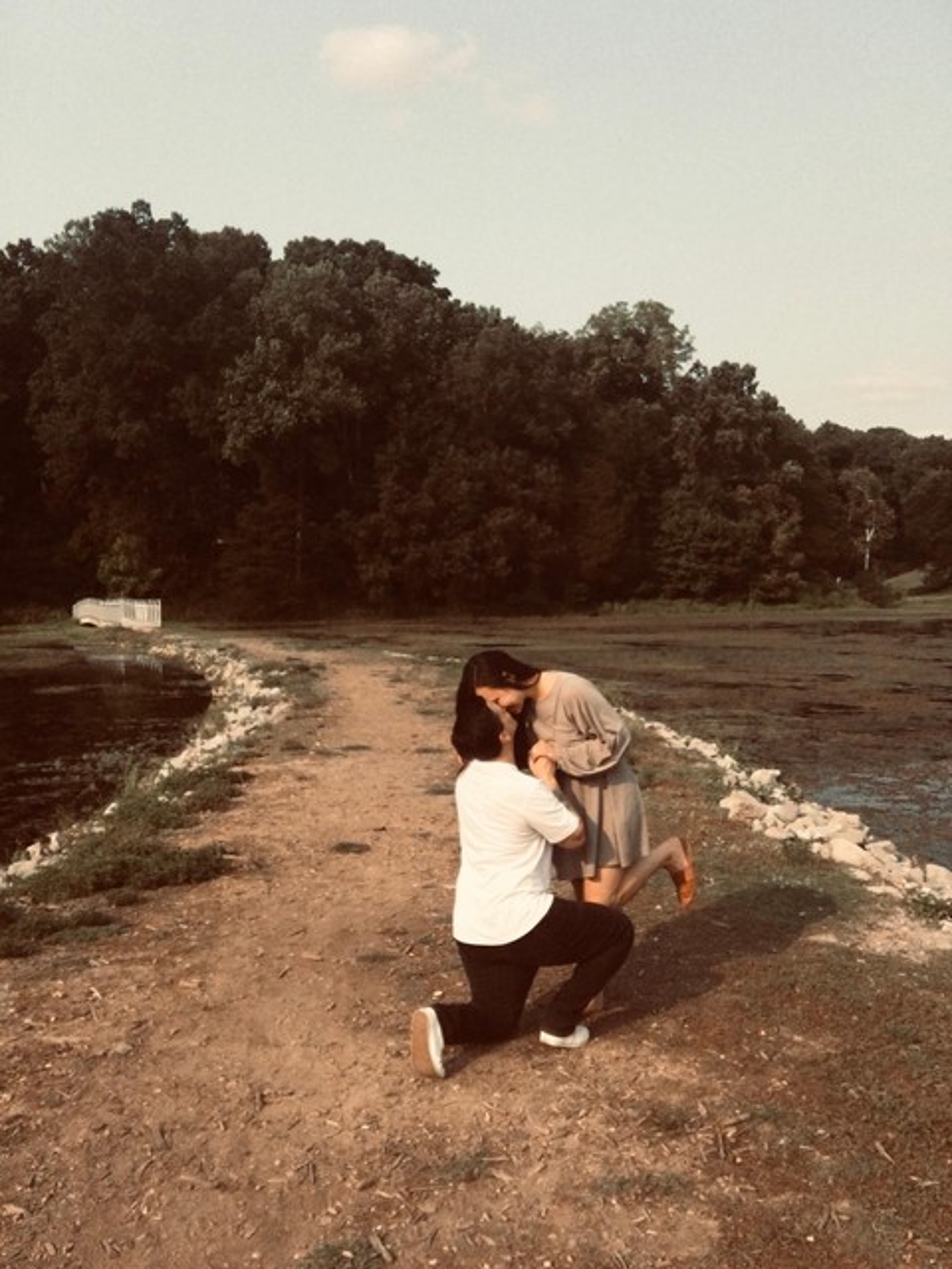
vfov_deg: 58.4
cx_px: 476
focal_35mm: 31
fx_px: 1137
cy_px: 634
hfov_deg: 45.4
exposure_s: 1/2717
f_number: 2.2
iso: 32
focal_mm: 2.65
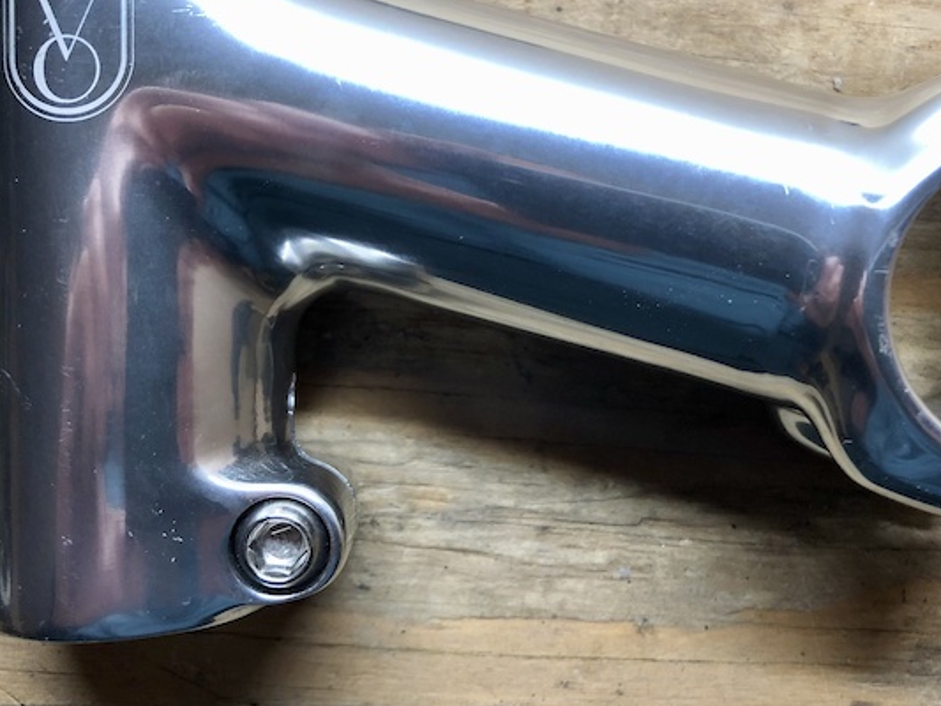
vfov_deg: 34.2
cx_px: 553
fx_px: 1142
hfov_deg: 44.6
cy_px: 258
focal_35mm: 42
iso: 40
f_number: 1.8
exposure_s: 1/30
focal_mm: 3.99
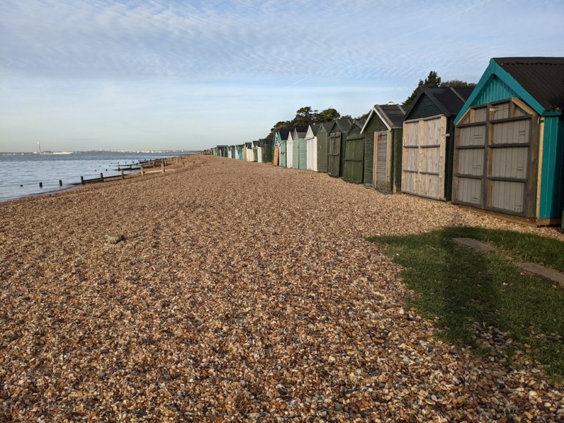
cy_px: 212
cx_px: 282
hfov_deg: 65.3
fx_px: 440
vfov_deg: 51.4
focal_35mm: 27
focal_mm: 4.38
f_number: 1.73
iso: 68
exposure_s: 1/1466
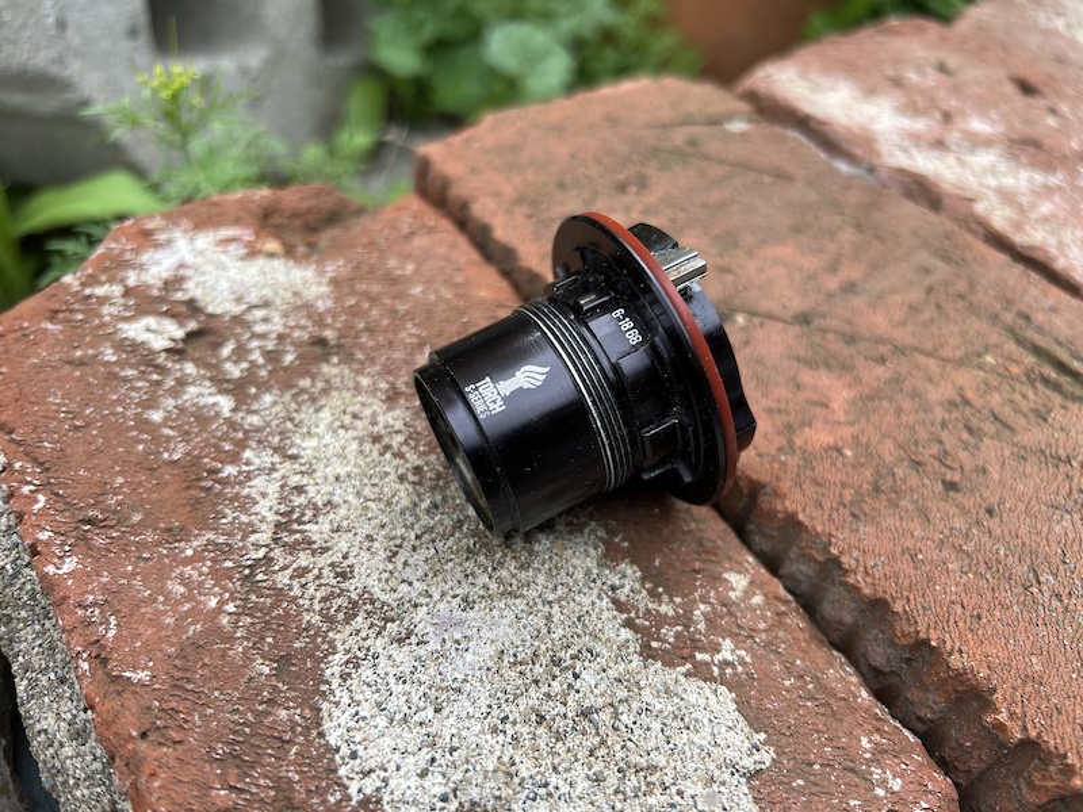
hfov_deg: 67.3
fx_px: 813
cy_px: 406
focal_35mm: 26
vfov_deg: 53.1
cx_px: 542
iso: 50
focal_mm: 5.7
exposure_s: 1/471
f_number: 1.5
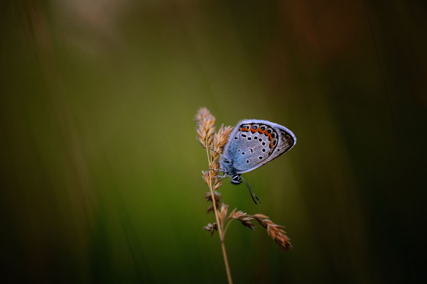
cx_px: 214
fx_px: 1866
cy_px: 142
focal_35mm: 158
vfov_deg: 8.7
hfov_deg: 13.1
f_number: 6.3
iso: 100
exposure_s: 1/200
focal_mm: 105
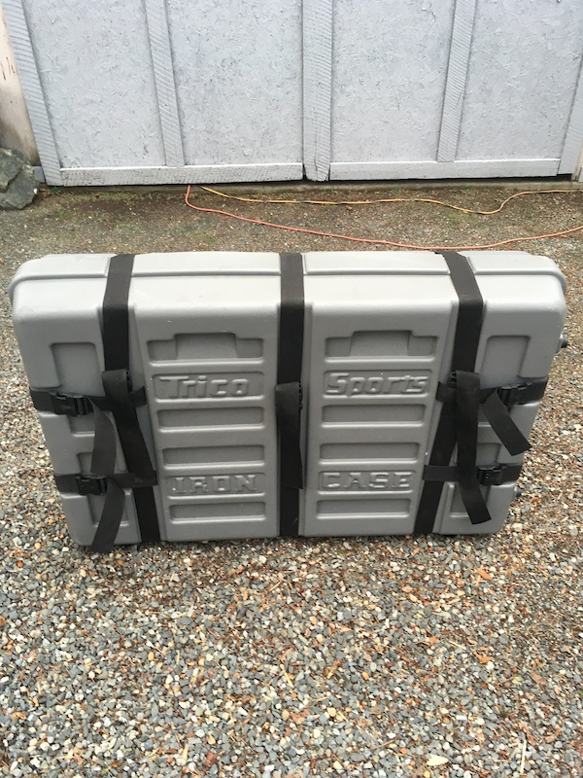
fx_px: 651
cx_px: 292
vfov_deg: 61.7
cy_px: 389
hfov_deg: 48.2
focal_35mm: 29
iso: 50
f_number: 2.2
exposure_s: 1/30
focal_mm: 4.15
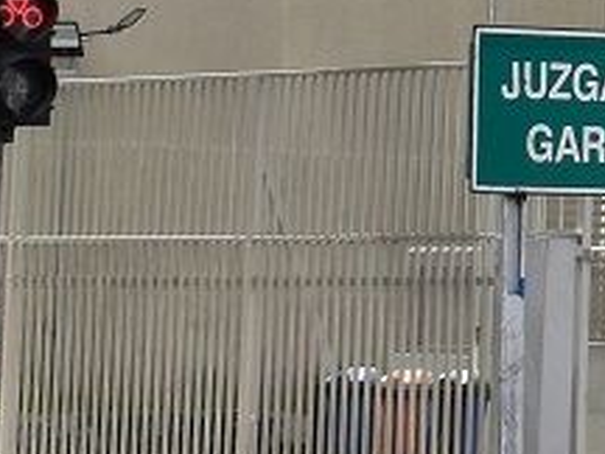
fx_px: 4842
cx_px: 1473
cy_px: -490
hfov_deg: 6.8
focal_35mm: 277
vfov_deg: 5.3
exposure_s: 1/500
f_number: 11
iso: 400
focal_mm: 23
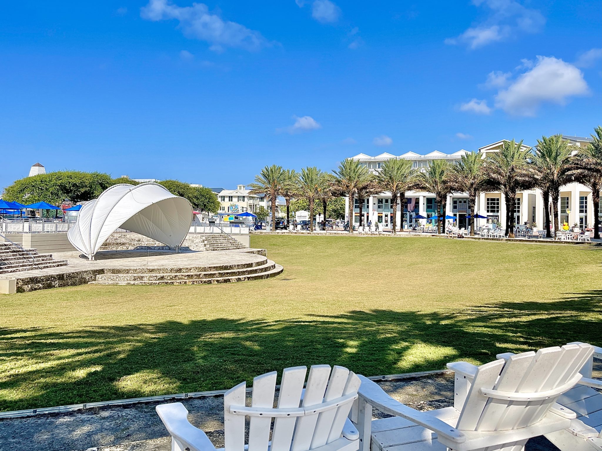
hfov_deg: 67.3
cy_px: 226
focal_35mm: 26
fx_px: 452
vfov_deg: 53.1
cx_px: 301
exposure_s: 1/2717
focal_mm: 5.1
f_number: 1.6
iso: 32
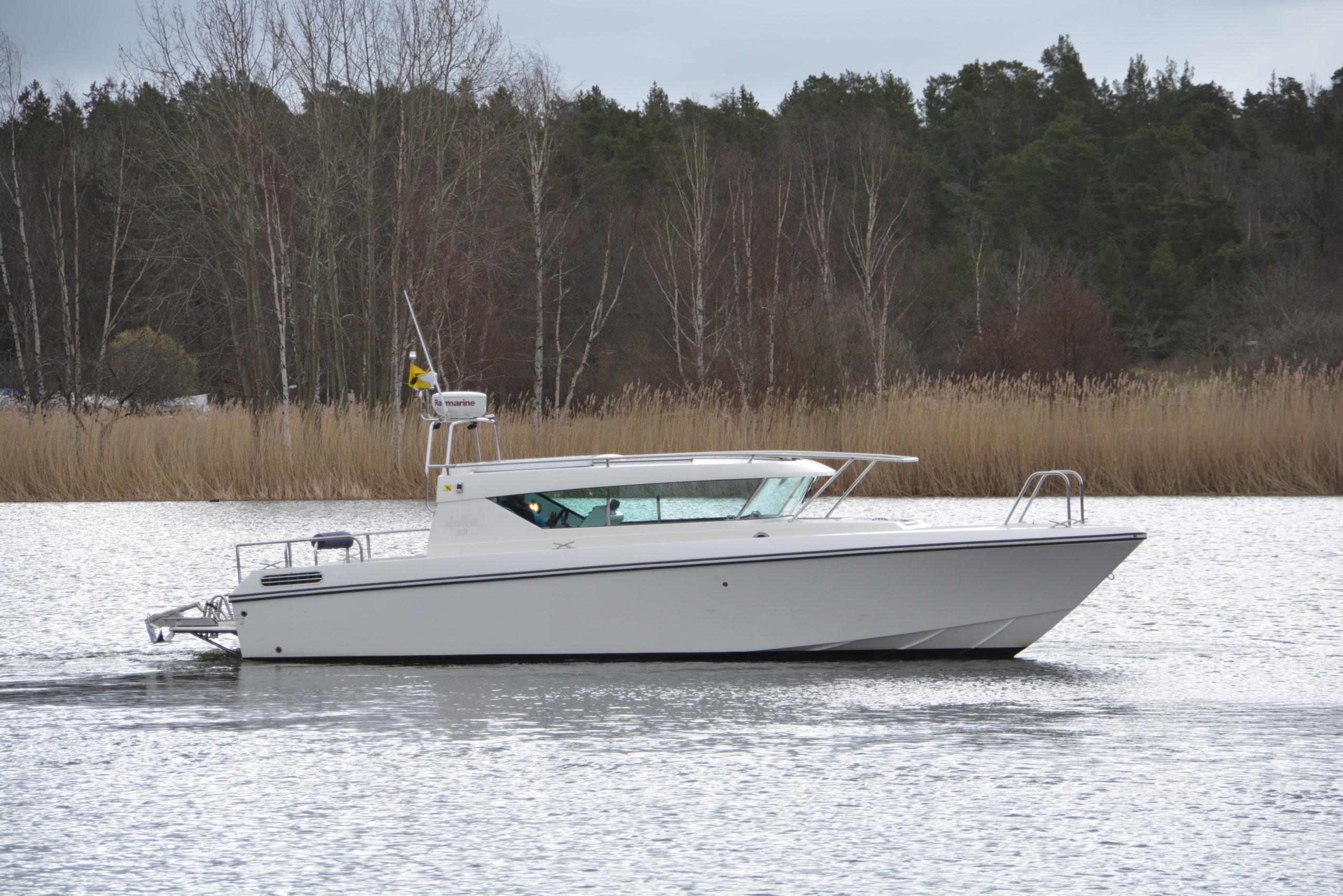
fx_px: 6155
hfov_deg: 12.5
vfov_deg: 8.3
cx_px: 672
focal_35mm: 165
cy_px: 448
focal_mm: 110
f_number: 5.6
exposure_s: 1/500
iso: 280
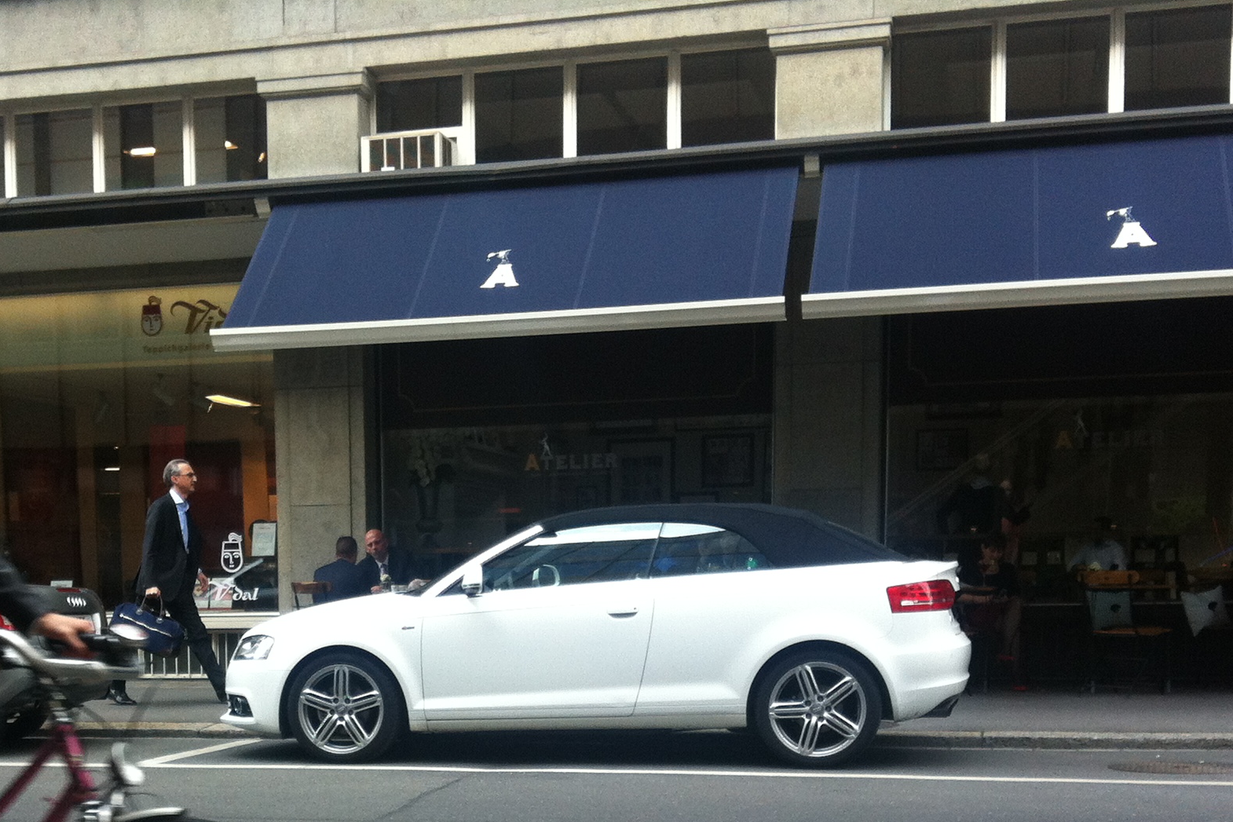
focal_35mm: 60
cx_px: 463
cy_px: 758
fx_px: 2055
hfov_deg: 33.2
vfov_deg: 22.0
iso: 80
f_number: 2.8
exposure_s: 1/222
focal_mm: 3.85
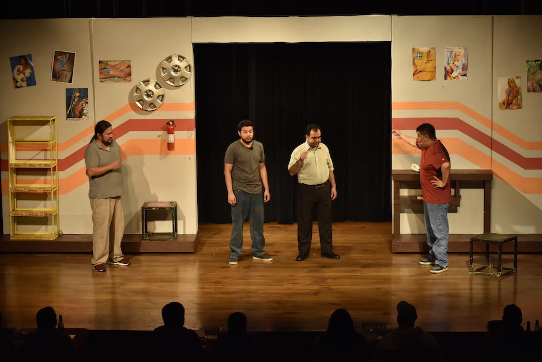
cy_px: 181
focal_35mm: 105
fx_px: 1581
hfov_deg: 19.5
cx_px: 271
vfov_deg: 13.0
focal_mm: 70
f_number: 4.5
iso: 800
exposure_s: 1/100
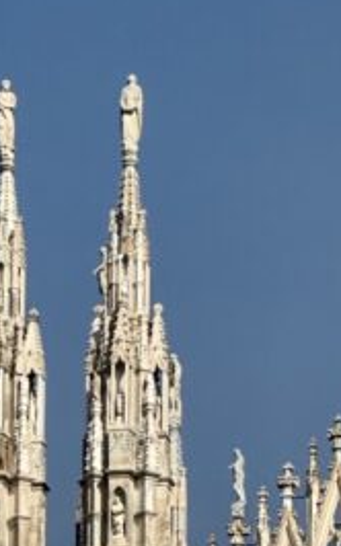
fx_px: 7279
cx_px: 458
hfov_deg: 2.7
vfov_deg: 4.3
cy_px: 499
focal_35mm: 489
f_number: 2.8
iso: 50
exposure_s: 1/3891
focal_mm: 15.66
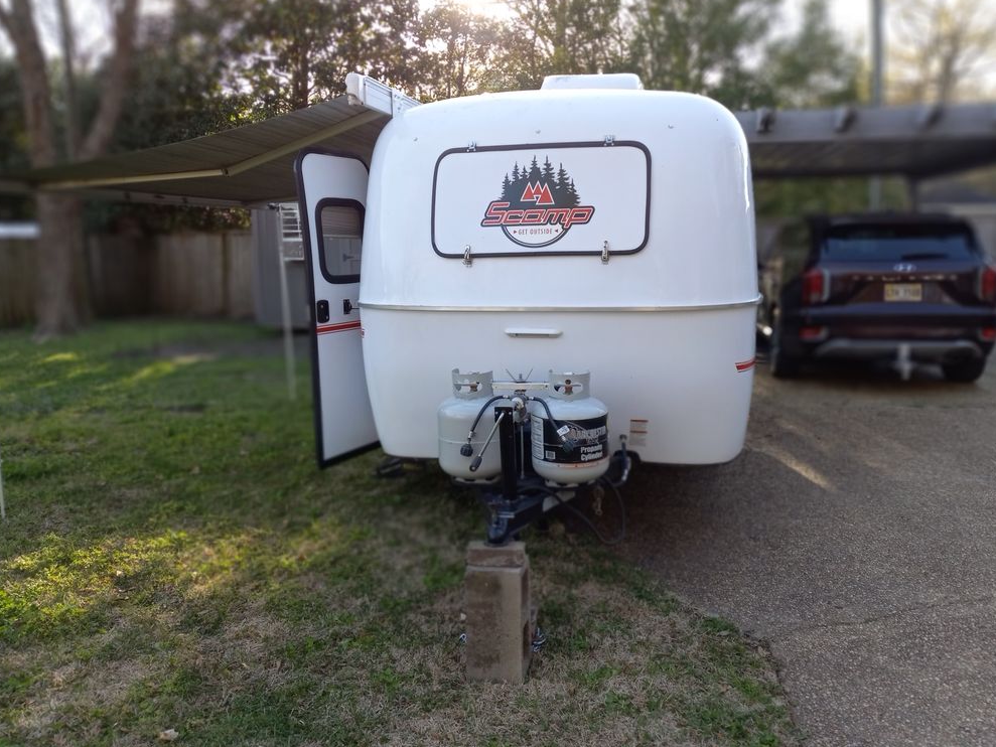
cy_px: 362
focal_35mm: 29
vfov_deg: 48.2
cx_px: 509
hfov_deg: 61.6
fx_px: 835
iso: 40
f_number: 1.8
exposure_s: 1/279
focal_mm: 3.94
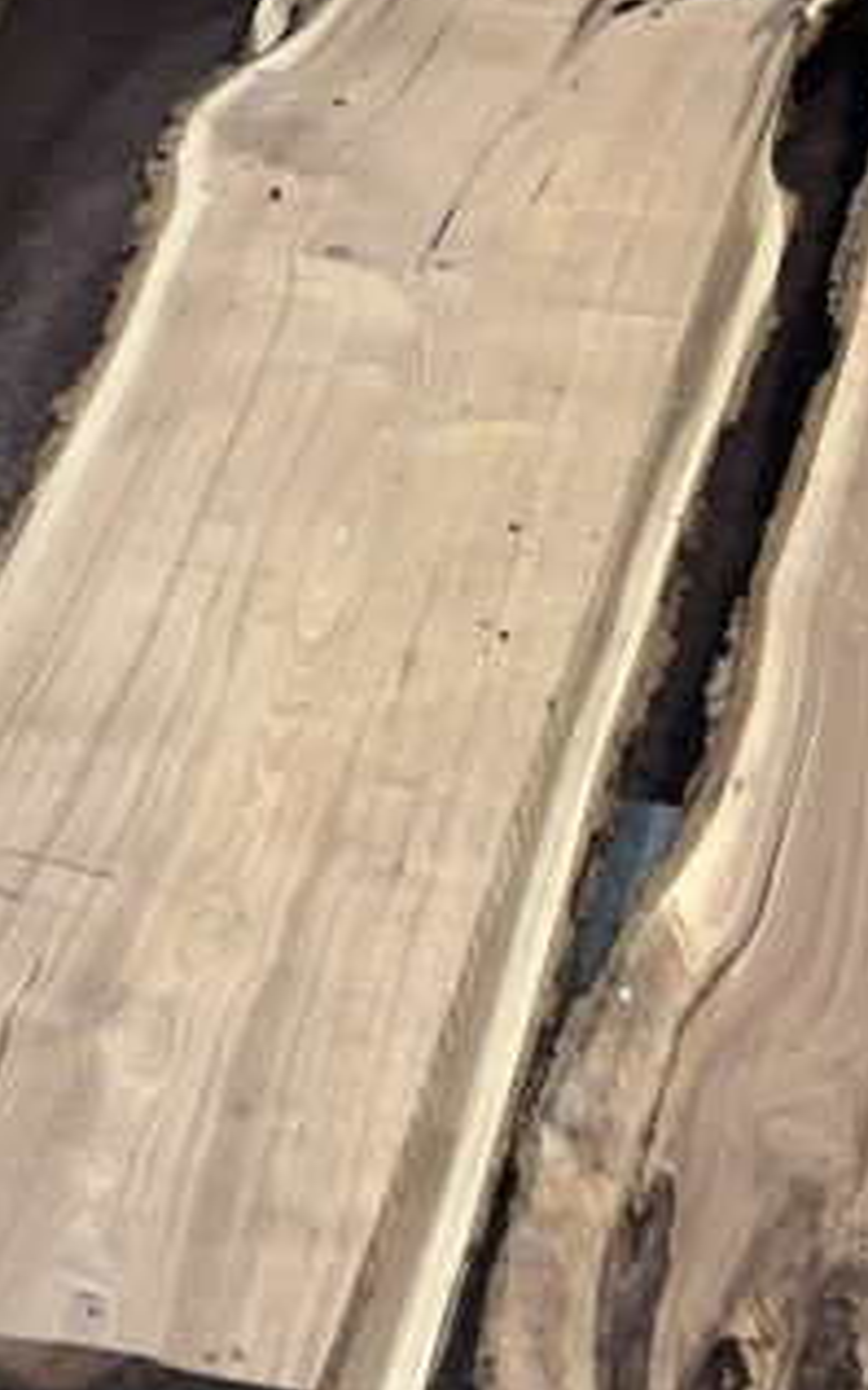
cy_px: 316
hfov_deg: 14.5
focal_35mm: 89
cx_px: 53
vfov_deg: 23.0
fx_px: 3370
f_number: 1.6
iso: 125
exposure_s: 1/13
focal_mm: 5.1
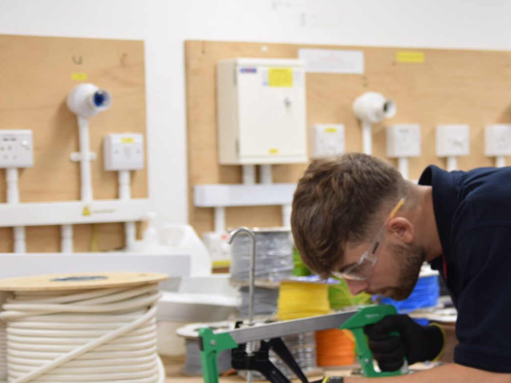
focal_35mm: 107
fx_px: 1579
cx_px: 401
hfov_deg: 18.2
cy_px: 244
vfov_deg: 13.8
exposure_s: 1/60
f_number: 2.8
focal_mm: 40
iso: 200
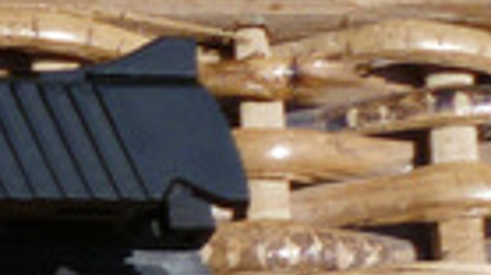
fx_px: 2563
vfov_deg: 5.6
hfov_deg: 9.6
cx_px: -703
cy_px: 915
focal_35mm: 197
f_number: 10
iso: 100
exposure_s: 1/125
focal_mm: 6.4
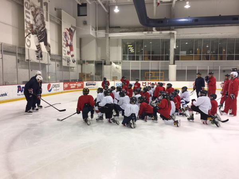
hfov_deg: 61.7
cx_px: 120
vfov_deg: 48.2
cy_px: 90
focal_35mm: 29
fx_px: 200
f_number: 2.2
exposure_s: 1/60
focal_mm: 4.15
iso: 25
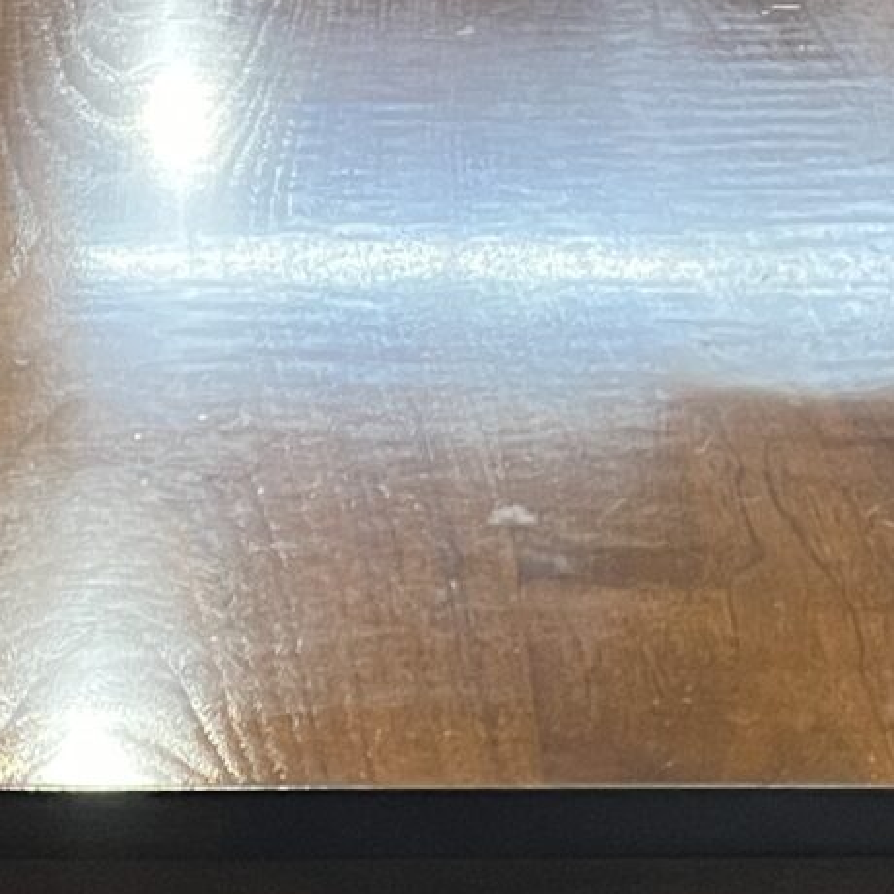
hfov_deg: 13.6
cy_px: 1460
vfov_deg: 12.7
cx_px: 155
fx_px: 3740
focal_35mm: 128
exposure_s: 1/60
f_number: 1.6
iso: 400
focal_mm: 5.1
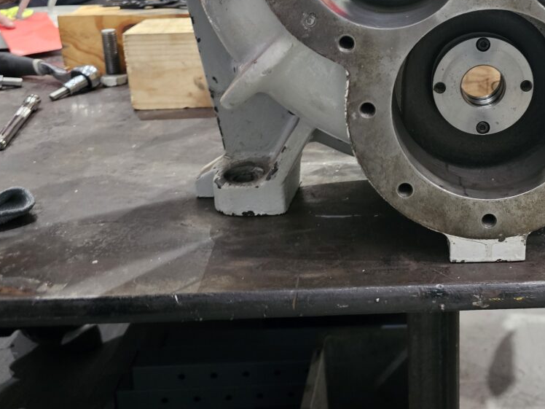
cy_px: 85
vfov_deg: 34.1
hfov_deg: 43.5
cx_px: 440
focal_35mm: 41
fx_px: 646
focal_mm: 6.3
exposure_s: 1/24
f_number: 1.7
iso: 500
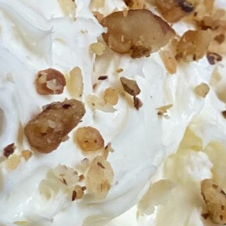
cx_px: -118
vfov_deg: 5.3
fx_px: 2401
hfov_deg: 5.3
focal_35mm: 325
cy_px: -123
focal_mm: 6
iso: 80
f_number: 2
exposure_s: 1/120
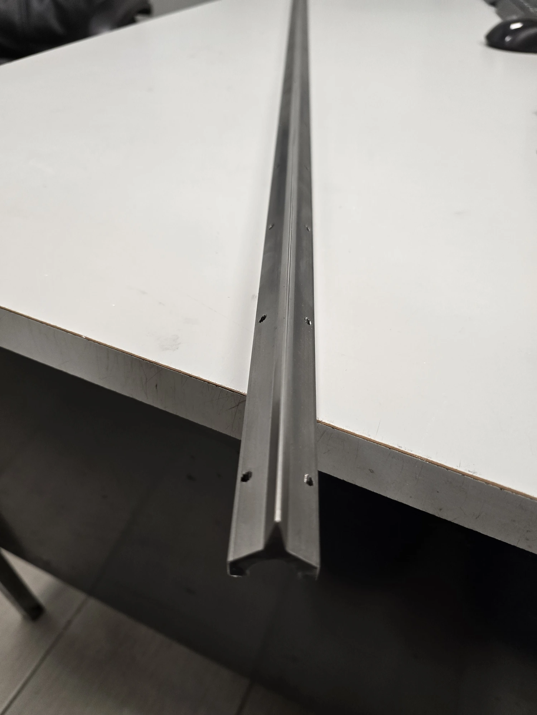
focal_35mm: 23
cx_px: 268
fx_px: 476
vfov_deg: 73.9
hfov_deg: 58.9
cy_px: 358
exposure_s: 1/120
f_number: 1.7
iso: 200
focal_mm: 6.3
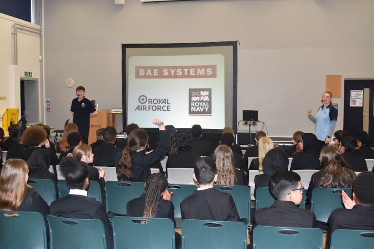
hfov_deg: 49.6
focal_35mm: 39
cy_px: 124
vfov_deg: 34.2
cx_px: 187
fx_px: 405
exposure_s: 1/125
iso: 800
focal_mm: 26
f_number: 5.6
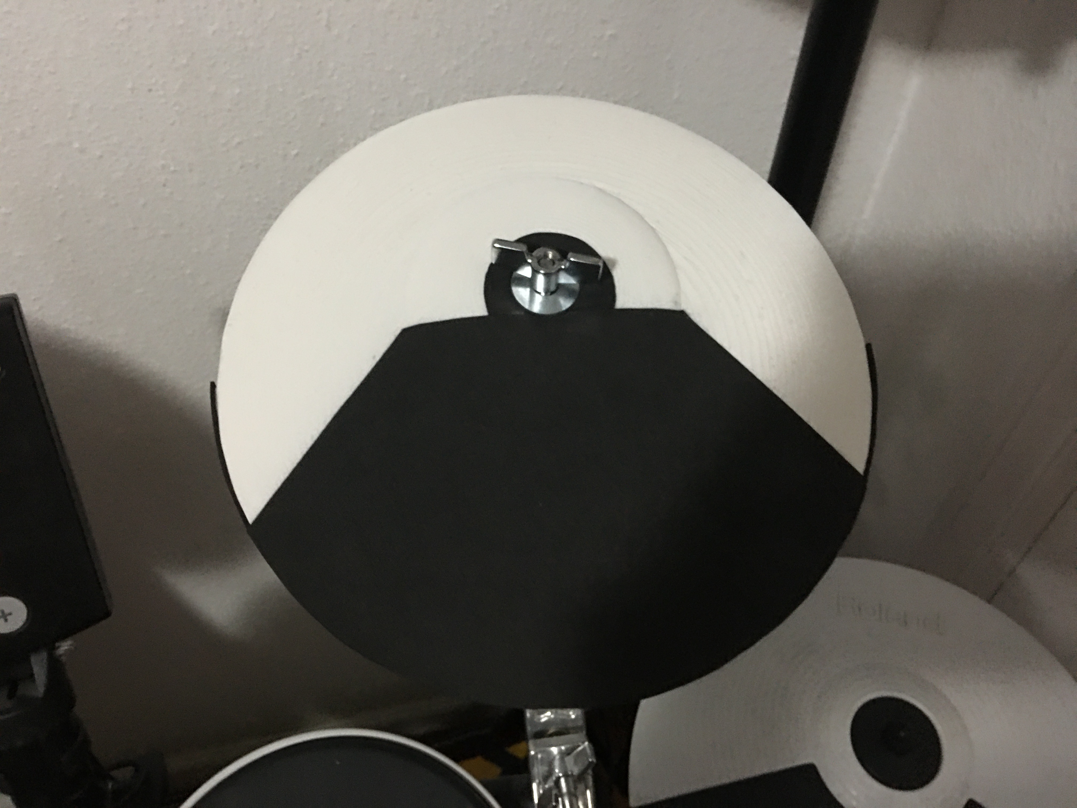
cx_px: 538
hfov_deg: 61.7
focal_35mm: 29
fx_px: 902
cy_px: 404
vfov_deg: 48.2
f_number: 2.2
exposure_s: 1/4
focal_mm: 4.15
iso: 100
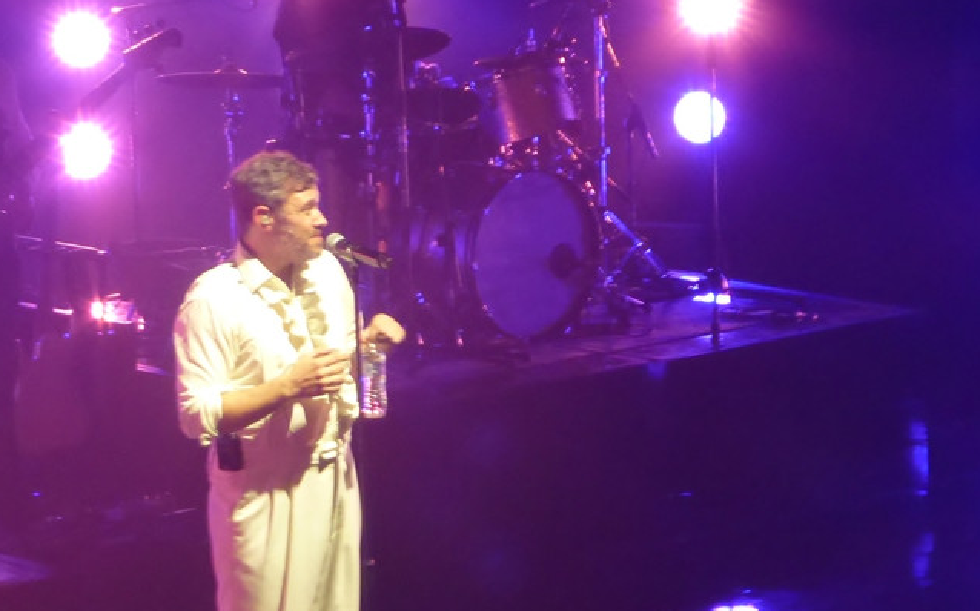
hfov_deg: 10.3
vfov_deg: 6.4
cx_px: 282
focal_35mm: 204
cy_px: 290
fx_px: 5446
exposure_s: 1/13
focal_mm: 20.6
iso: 800
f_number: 5.3
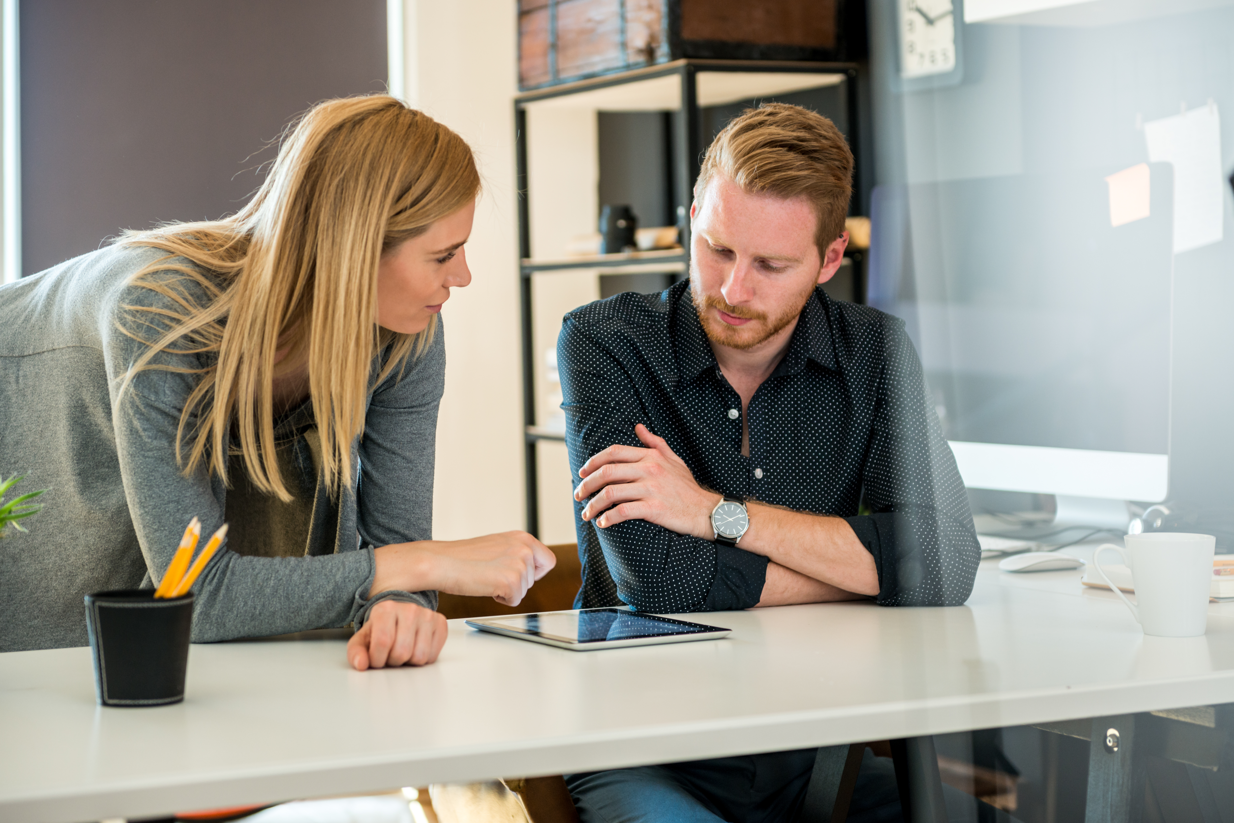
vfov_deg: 19.5
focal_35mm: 70
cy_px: 412
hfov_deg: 28.8
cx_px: 617
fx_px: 2400
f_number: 2.8
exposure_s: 1/125
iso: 400
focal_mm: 70
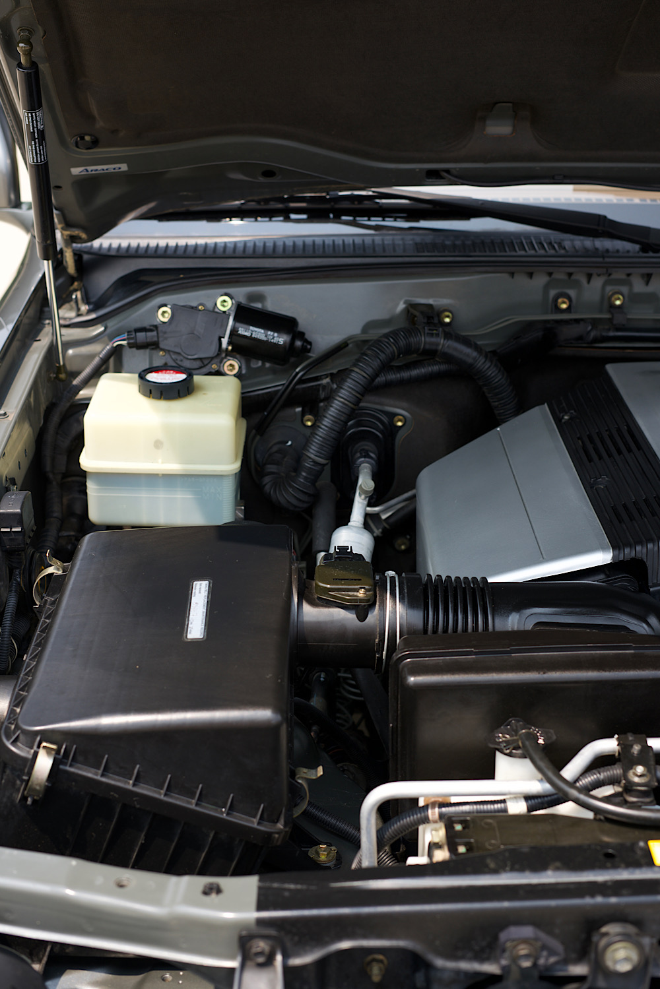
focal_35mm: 50
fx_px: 1374
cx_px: 330
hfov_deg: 27.0
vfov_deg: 39.6
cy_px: 494
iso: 100
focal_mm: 50
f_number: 5
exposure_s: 1/50
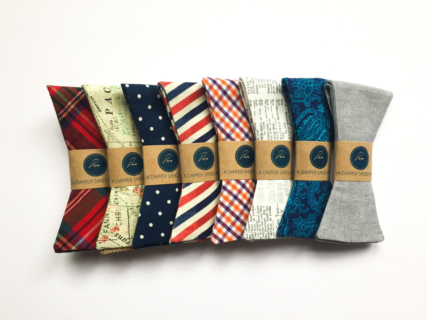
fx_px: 358
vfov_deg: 48.2
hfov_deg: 61.7
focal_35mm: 29
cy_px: 160
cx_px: 214
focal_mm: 4.15
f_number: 2.2
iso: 40
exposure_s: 1/30
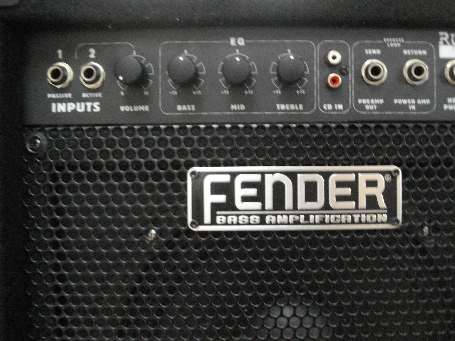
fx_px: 499
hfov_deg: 48.6
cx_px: 276
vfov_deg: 37.7
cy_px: 178
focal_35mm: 38
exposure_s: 1/20
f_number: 2.9
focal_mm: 5.7
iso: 800
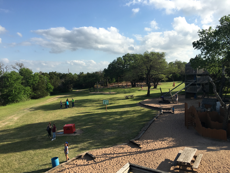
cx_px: 115
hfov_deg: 61.7
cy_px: 86
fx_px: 193
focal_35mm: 29
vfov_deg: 48.2
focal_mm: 4.15
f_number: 2.2
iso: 25
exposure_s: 1/1083
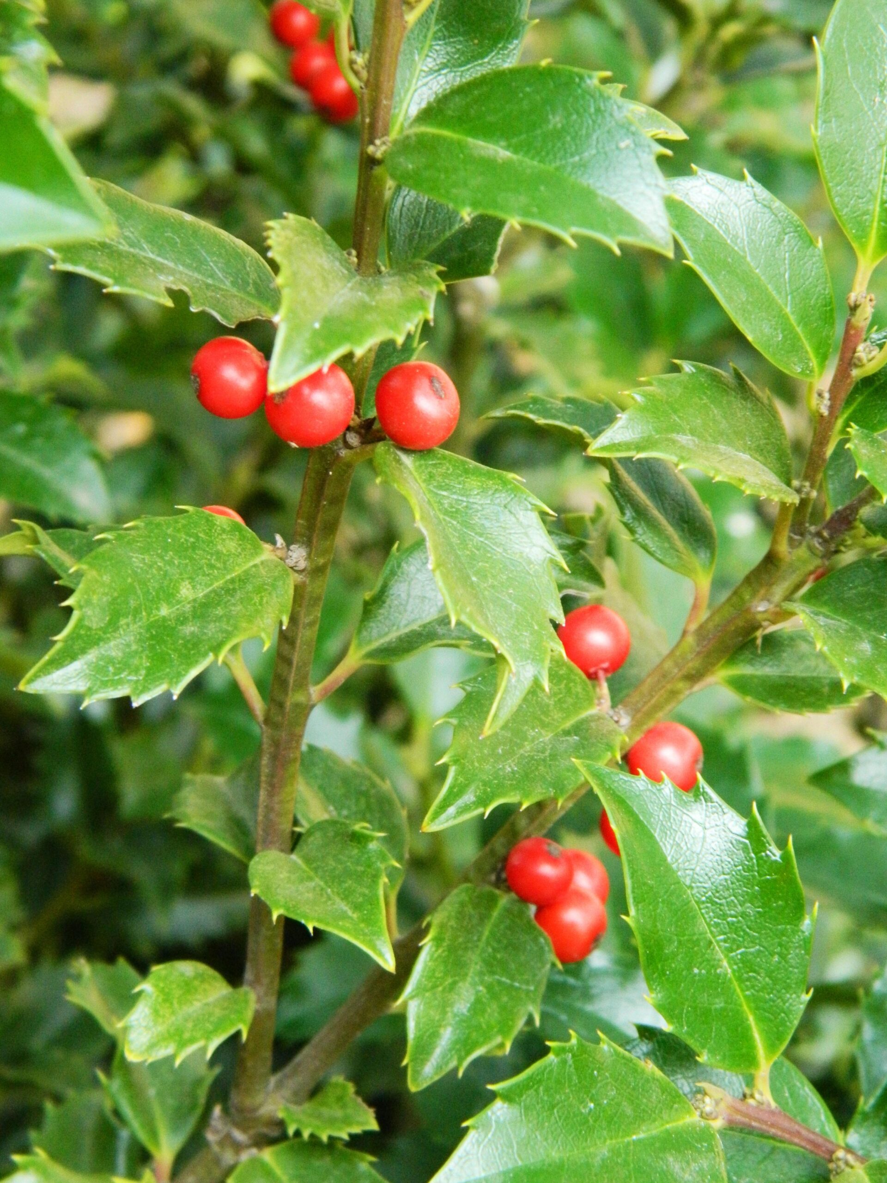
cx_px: 444
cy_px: 592
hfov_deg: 14.4
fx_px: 3519
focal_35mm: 103
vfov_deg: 19.1
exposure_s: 1/160
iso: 400
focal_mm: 18.6
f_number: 4.5
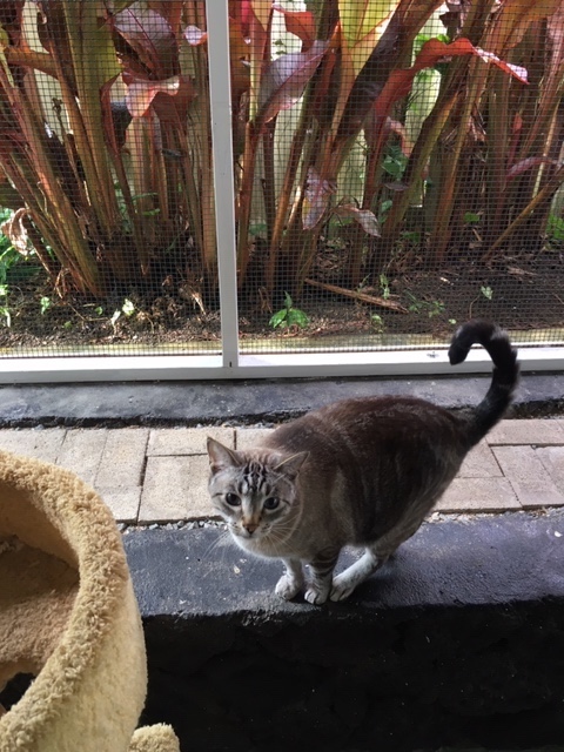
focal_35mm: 29
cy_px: 376
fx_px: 630
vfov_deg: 61.7
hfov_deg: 48.2
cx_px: 282
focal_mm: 4.15
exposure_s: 1/30
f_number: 2.2
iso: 50
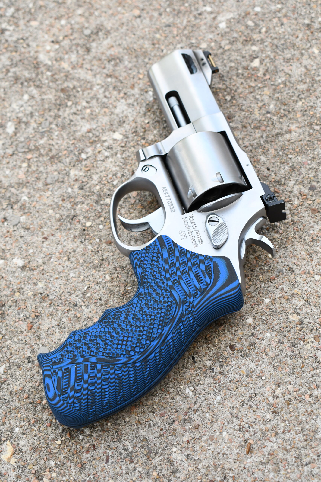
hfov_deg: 22.6
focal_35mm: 60
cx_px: 160
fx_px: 802
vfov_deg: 33.4
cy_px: 241
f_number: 8
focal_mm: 40
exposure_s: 1/160
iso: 1250
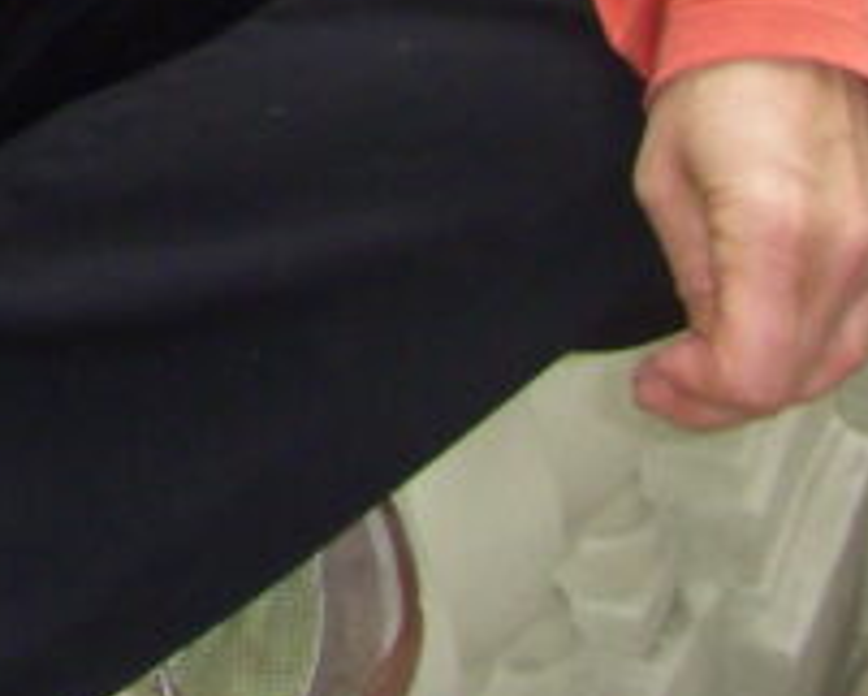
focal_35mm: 181
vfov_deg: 8.1
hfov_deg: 9.7
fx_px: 4652
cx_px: -1080
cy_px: -694
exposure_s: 1/125
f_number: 3.3
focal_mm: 6.3
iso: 100
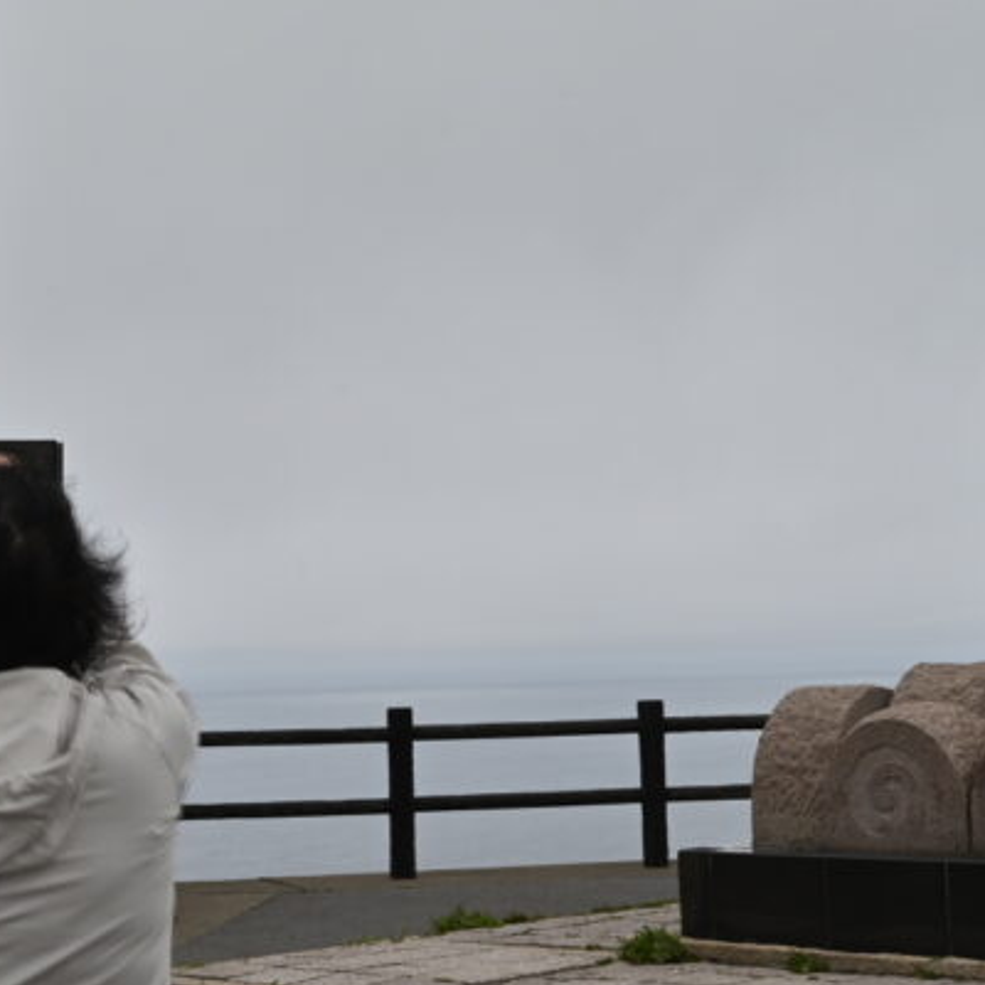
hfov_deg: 19.9
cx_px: 362
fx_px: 2801
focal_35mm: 87
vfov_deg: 19.8
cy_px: 220
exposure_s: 1/800
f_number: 14
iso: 640
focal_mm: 40
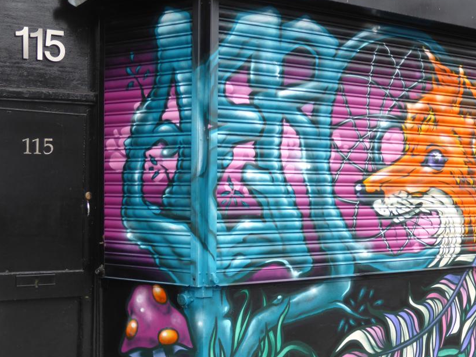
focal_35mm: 50
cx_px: 259
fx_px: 687
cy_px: 197
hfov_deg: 38.2
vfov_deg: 29.1
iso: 100
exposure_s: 1/125
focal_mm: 6.9
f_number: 3.9
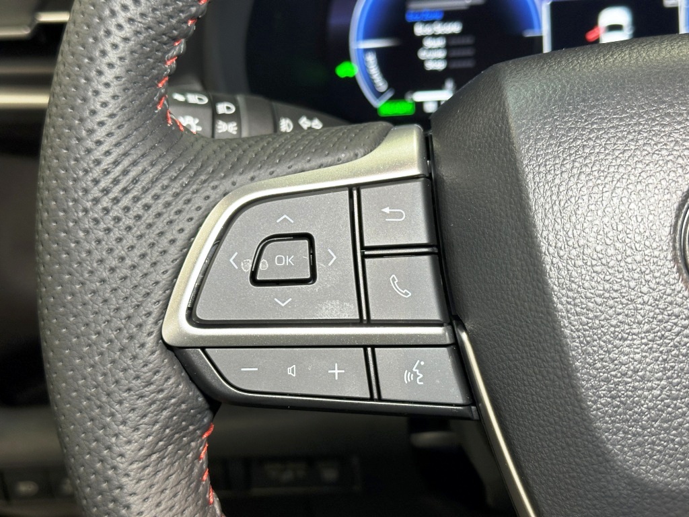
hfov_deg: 39.7
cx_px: 344
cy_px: 258
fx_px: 955
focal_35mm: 48
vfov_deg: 30.3
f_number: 1.78
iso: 250
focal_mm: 6.86
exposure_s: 1/40
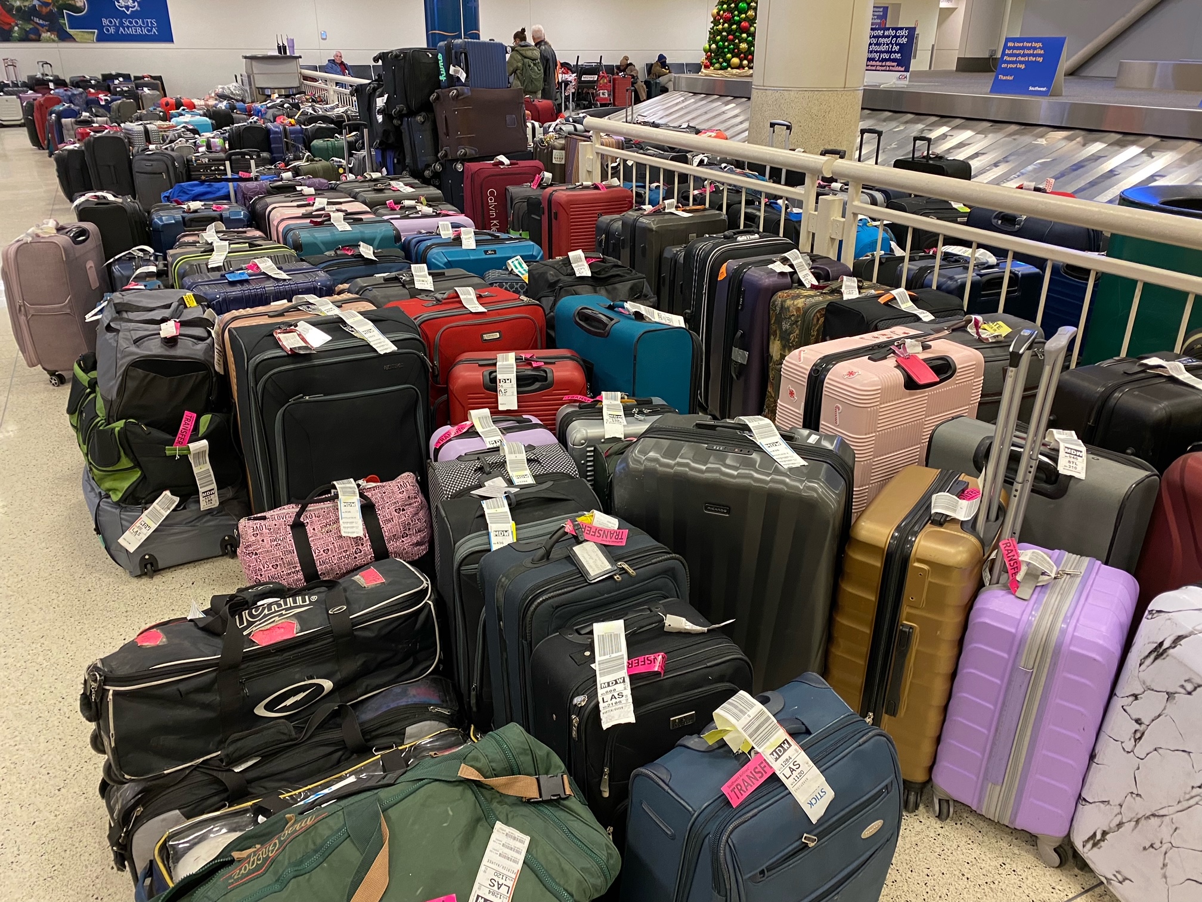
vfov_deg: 53.1
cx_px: 601
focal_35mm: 26
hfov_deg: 67.3
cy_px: 451
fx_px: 903
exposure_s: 1/60
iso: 200
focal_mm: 4.25
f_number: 1.8
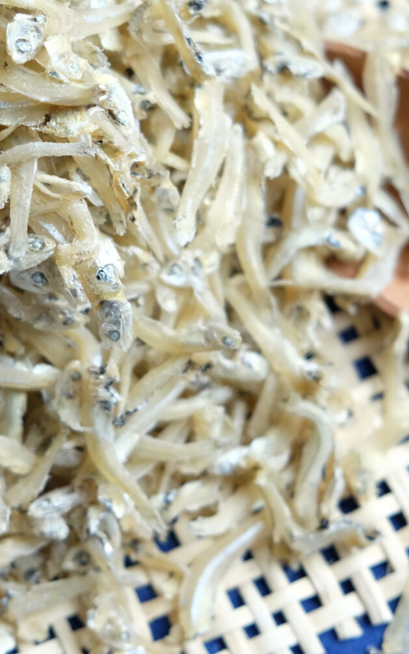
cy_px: 237
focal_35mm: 83
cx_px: 120
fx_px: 1480
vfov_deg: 24.8
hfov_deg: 15.7
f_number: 3.2
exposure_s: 1/20
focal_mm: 26.5
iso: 200
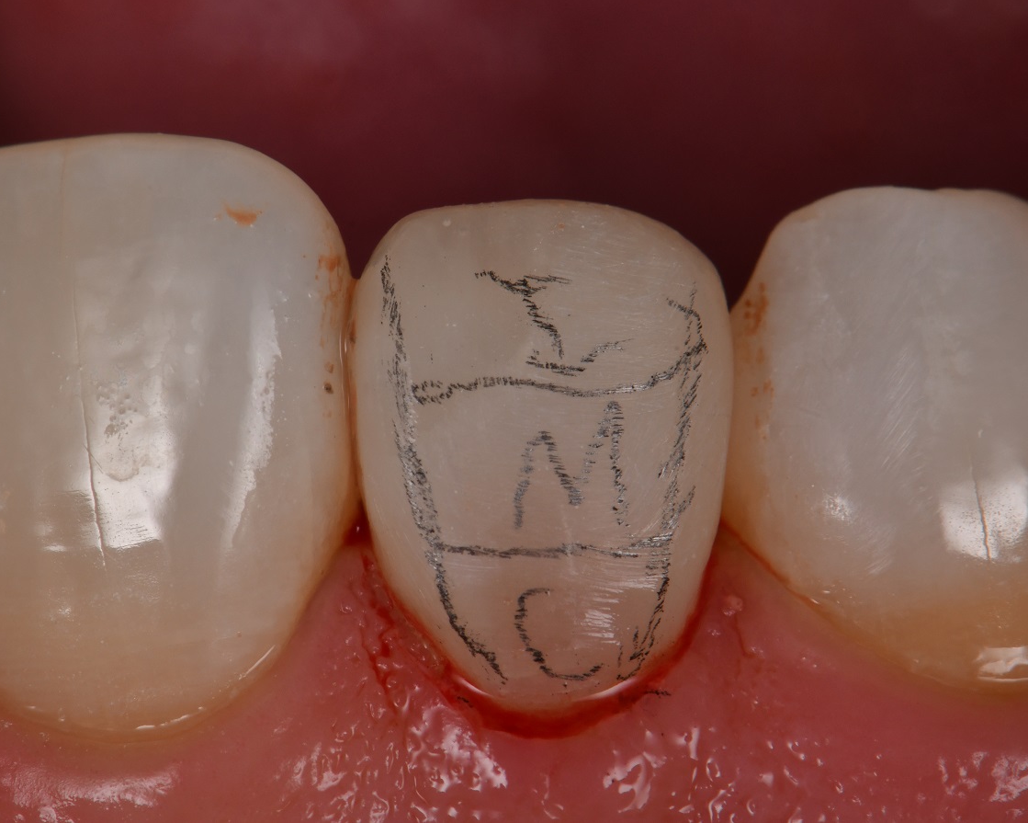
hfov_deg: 10.8
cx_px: 539
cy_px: 410
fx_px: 5415
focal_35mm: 178
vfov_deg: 8.7
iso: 200
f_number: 32
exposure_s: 1/160
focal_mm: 105
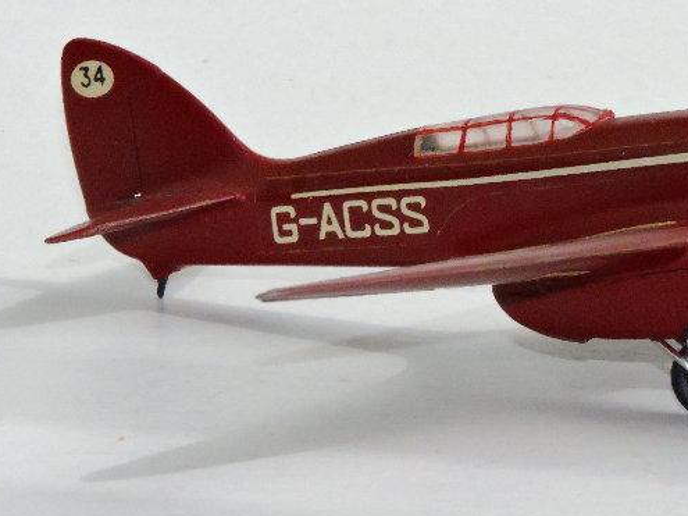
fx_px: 7948
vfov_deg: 3.7
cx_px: 563
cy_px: 169
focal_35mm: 400
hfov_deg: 5.0
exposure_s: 1/400
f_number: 7.6
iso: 1600
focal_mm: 39.4
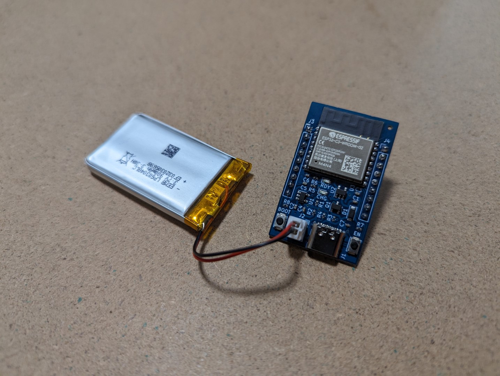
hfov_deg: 71.5
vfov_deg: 56.9
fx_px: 347
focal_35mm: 24
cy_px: 188
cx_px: 250
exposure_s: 1/35.7
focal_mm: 6.81
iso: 95
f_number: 1.85
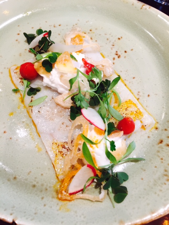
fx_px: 189
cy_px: 112
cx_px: 84
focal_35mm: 29
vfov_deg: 61.7
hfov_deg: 48.2
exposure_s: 1/30
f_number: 2.2
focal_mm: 4.15
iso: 64
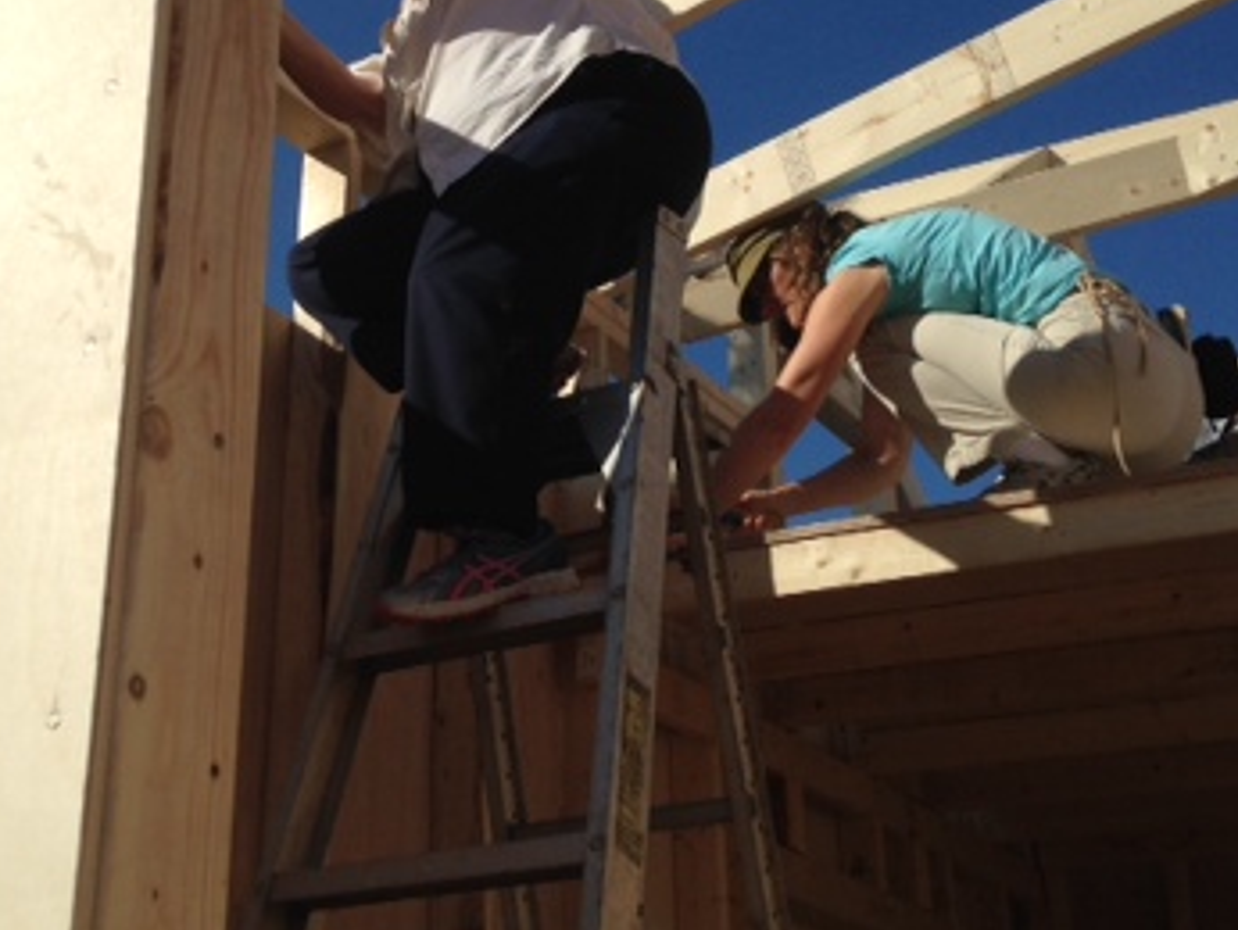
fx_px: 2183
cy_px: 250
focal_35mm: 61
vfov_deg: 23.8
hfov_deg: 31.5
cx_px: 472
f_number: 2.4
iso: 50
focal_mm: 4.12
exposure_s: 1/3012
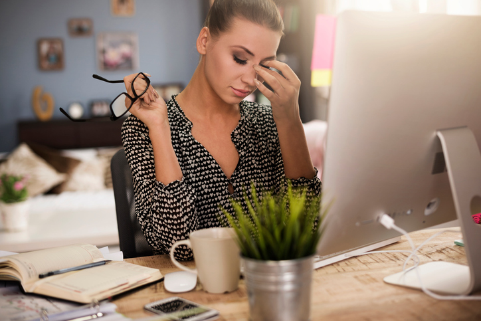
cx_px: 240
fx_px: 668
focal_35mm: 50
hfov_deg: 39.6
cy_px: 160
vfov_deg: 27.0
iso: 160
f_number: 2.2
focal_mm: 50
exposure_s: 1/125
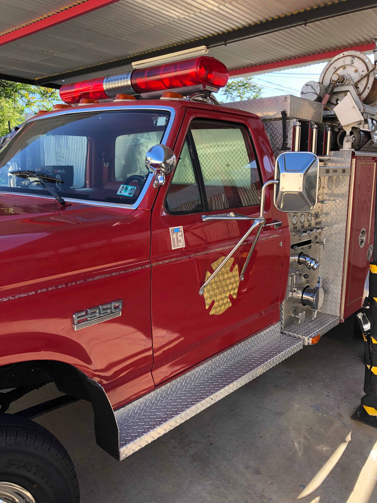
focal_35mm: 28
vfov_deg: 63.4
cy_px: 252
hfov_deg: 49.7
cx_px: 188
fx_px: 407
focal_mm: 3.99
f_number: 1.8
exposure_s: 1/222
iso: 20
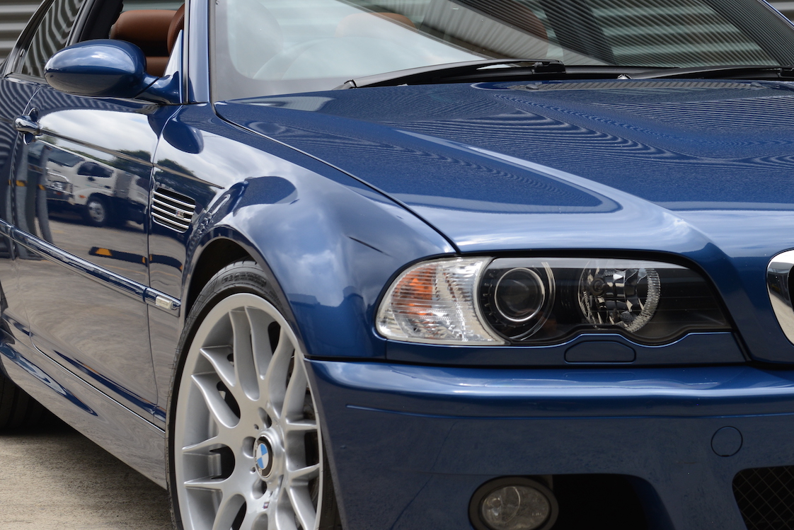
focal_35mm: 98
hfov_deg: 20.6
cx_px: 599
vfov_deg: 14.0
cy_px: 246
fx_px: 2162
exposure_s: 1/250
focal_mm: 55
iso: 280
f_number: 8
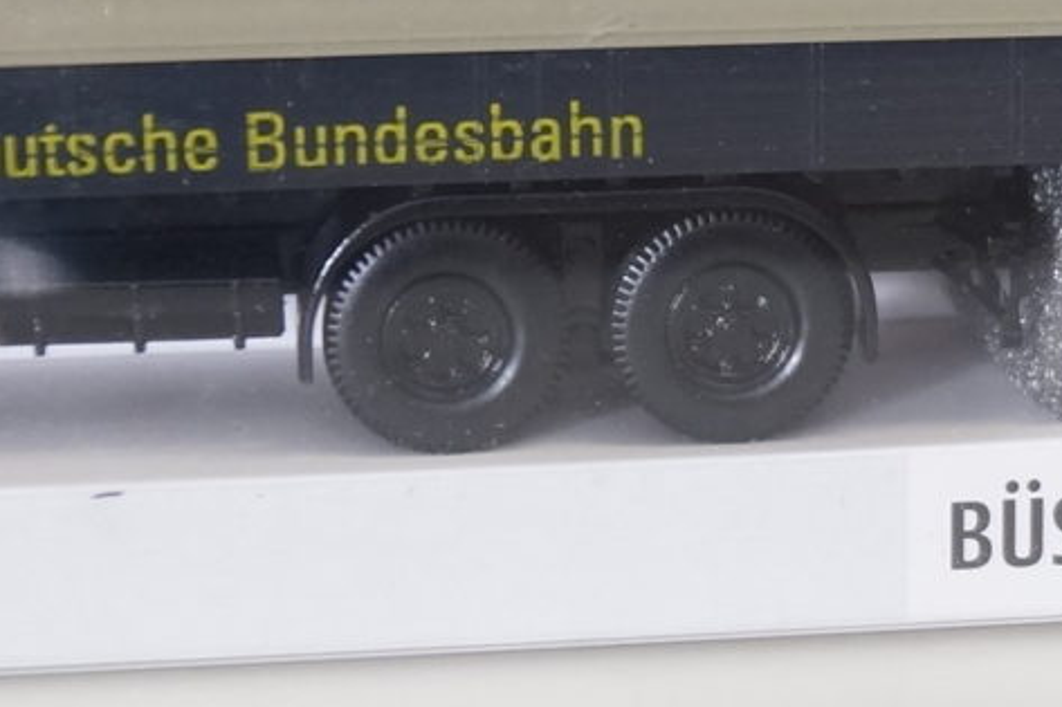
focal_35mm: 182
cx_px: 665
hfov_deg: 11.3
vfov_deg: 7.5
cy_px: -59
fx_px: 5367
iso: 500
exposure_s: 1/160
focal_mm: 28
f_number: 4.5
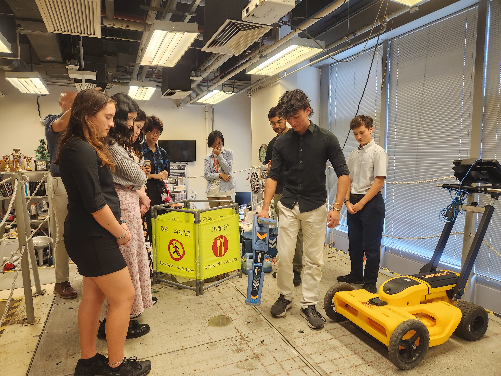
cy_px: 188
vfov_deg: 58.9
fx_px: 333
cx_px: 250
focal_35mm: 23
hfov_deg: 73.9
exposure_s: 1/100
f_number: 1.8
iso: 250
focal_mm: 5.4
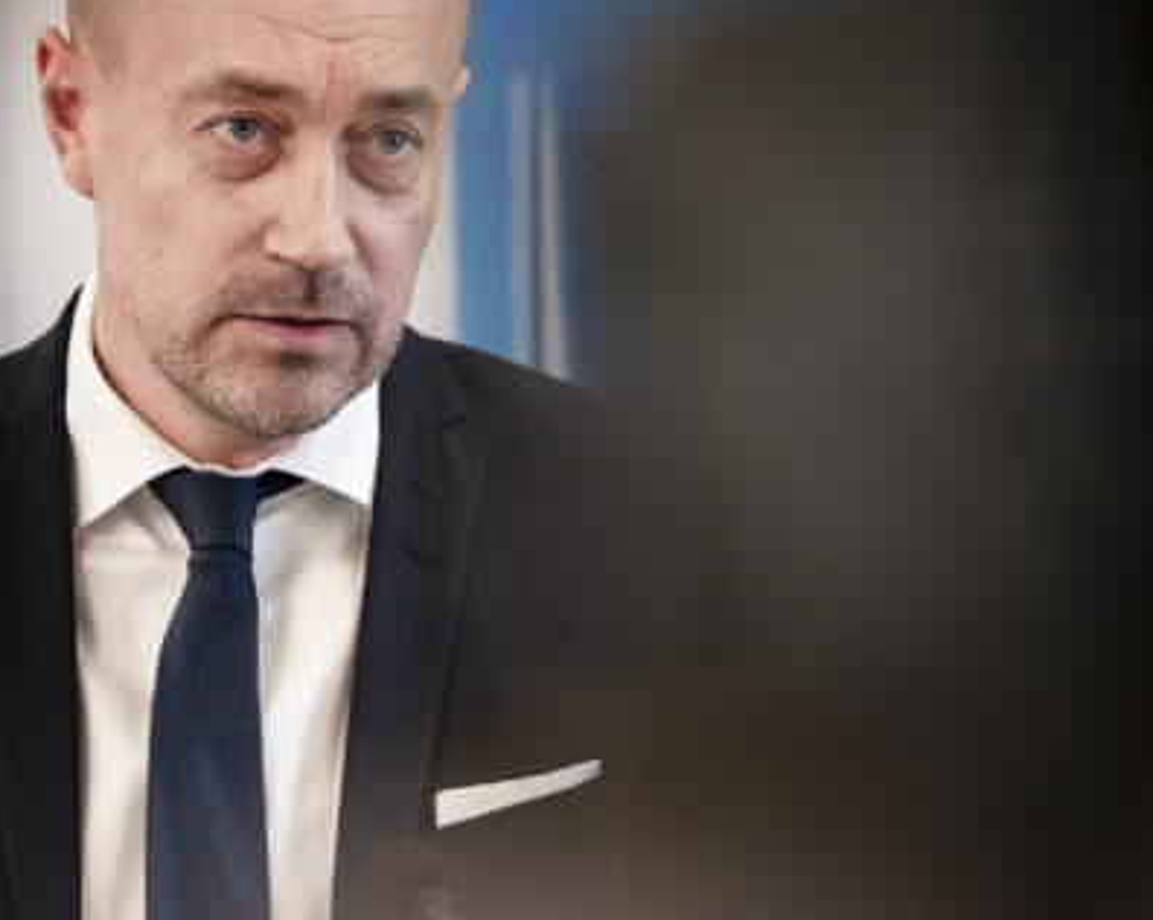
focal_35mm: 486
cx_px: 512
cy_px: 706
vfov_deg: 3.2
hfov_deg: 4.0
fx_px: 16568
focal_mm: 200
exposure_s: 1/250
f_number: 2.8
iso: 1600
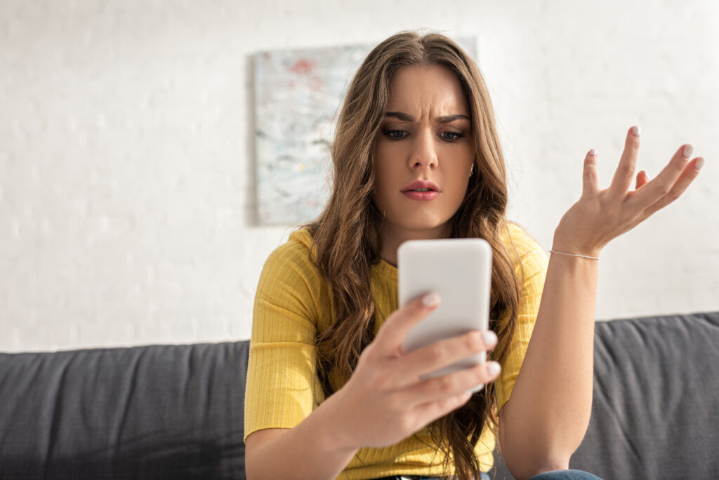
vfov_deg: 37.9
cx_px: 360
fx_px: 699
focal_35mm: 35
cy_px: 240
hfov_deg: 54.4
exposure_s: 1/200
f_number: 3.2
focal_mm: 35
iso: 160
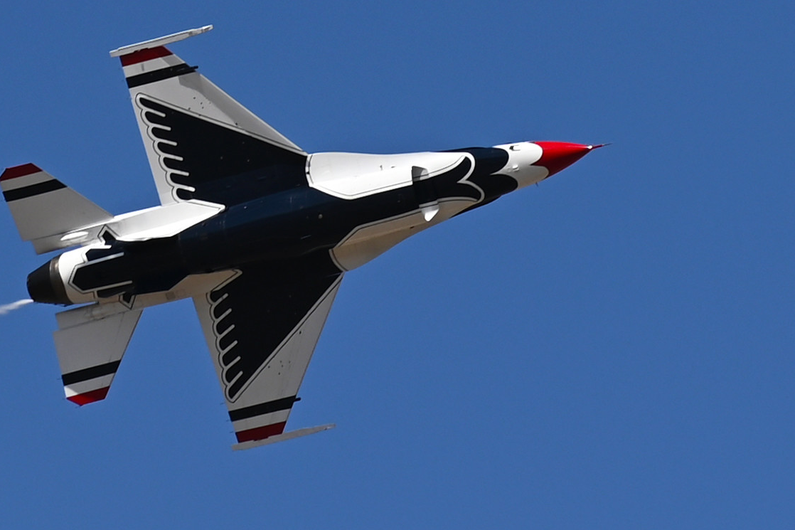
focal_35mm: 792
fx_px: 17486
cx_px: -172
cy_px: -44
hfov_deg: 2.6
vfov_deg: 1.7
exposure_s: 1/1000
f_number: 6.3
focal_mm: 150
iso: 100
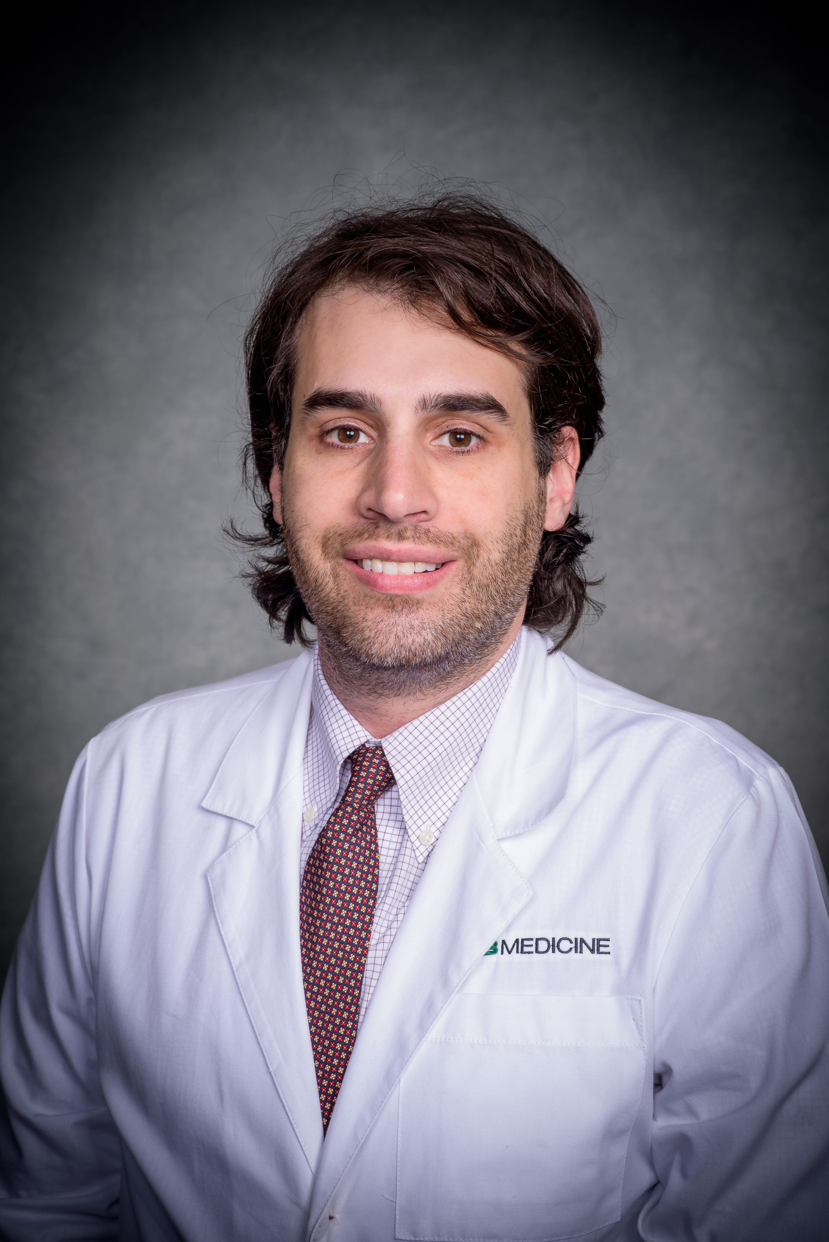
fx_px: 2933
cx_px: 414
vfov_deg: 23.9
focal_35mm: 85
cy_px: 621
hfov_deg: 16.1
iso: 100
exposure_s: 1/200
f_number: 9
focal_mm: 85
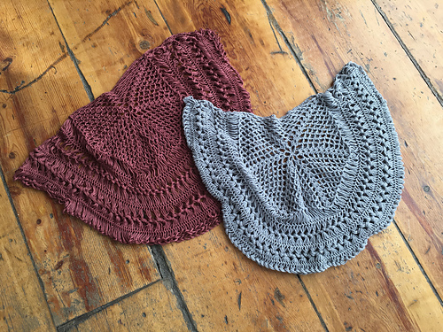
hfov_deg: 61.7
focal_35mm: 29
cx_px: 222
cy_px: 166
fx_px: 371
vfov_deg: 48.2
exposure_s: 1/60
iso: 25
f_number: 2.2
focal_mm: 4.15
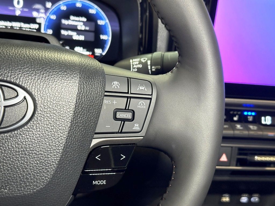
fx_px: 381
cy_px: 103
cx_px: 138
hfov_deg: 39.7
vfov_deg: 30.3
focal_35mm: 48
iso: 500
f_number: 1.78
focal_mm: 6.86
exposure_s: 1/40
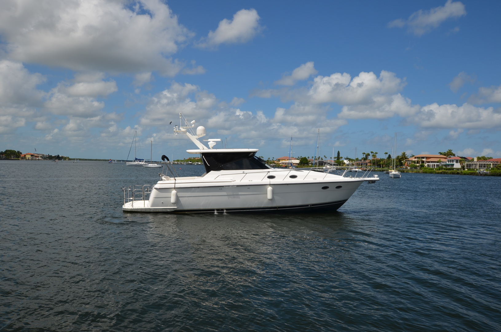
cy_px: 166
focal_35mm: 30
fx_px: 417
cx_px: 250
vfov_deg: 43.4
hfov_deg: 62.0
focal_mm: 20
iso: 100
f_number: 9
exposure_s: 1/400
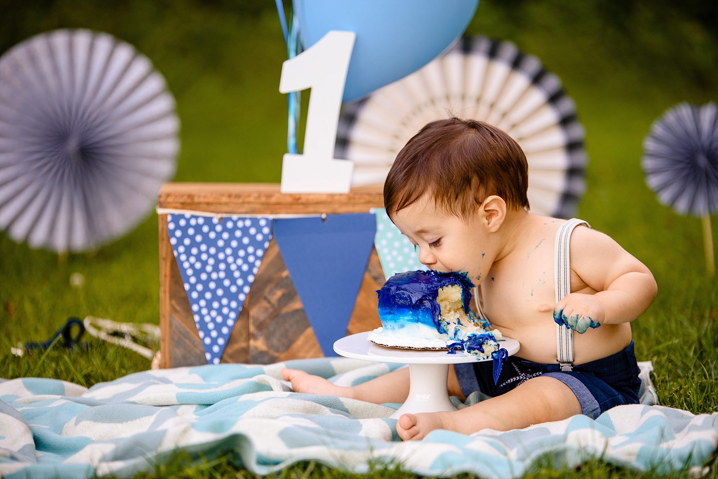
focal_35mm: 145
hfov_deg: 14.1
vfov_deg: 9.5
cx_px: 359
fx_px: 2893
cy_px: 240
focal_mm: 145
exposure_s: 1/400
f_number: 2.8
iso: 320
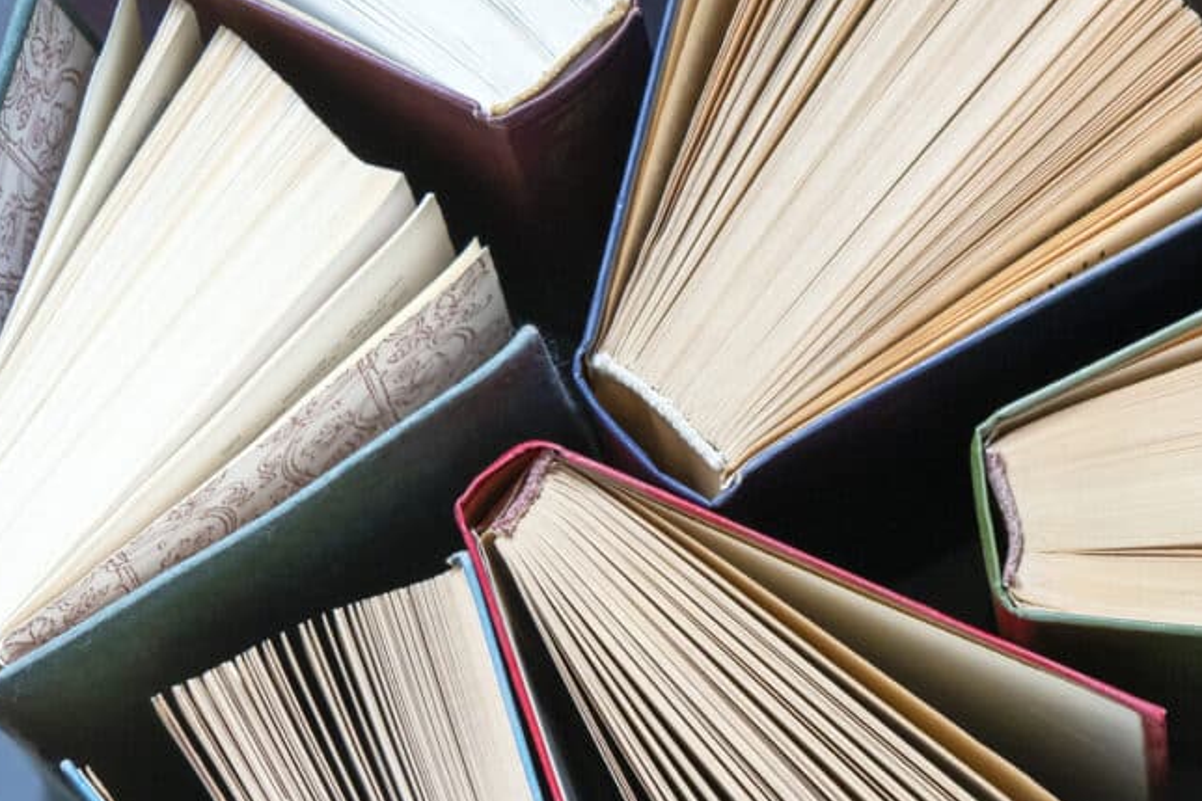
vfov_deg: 6.8
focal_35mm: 201
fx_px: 6711
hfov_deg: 10.1
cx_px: 1314
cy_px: 816
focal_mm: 90
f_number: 5
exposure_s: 1/160
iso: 2000
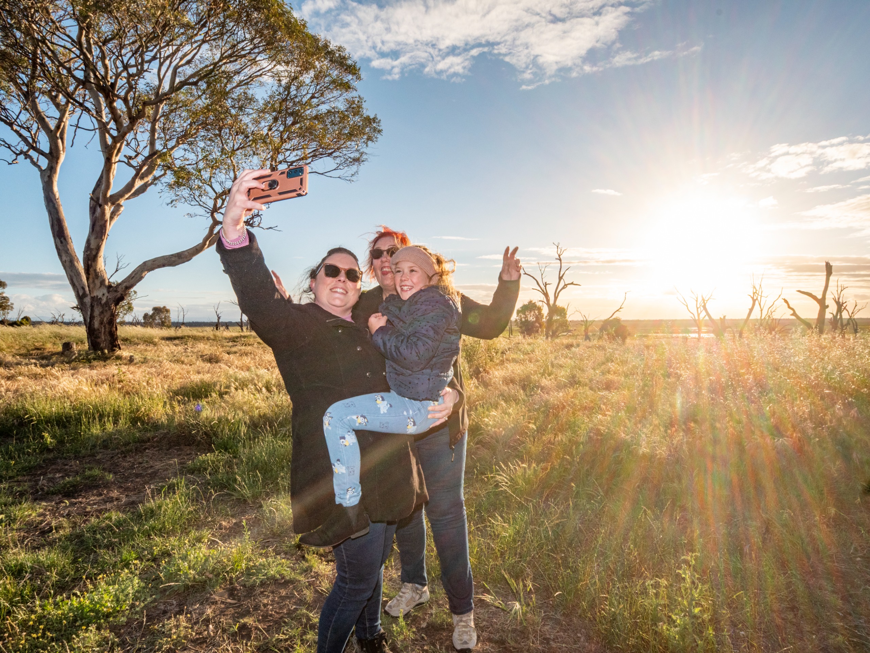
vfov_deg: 71.6
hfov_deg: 87.8
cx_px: 435
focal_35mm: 18
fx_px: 452
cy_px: 326
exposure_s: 1/250
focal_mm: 9
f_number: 16
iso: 400
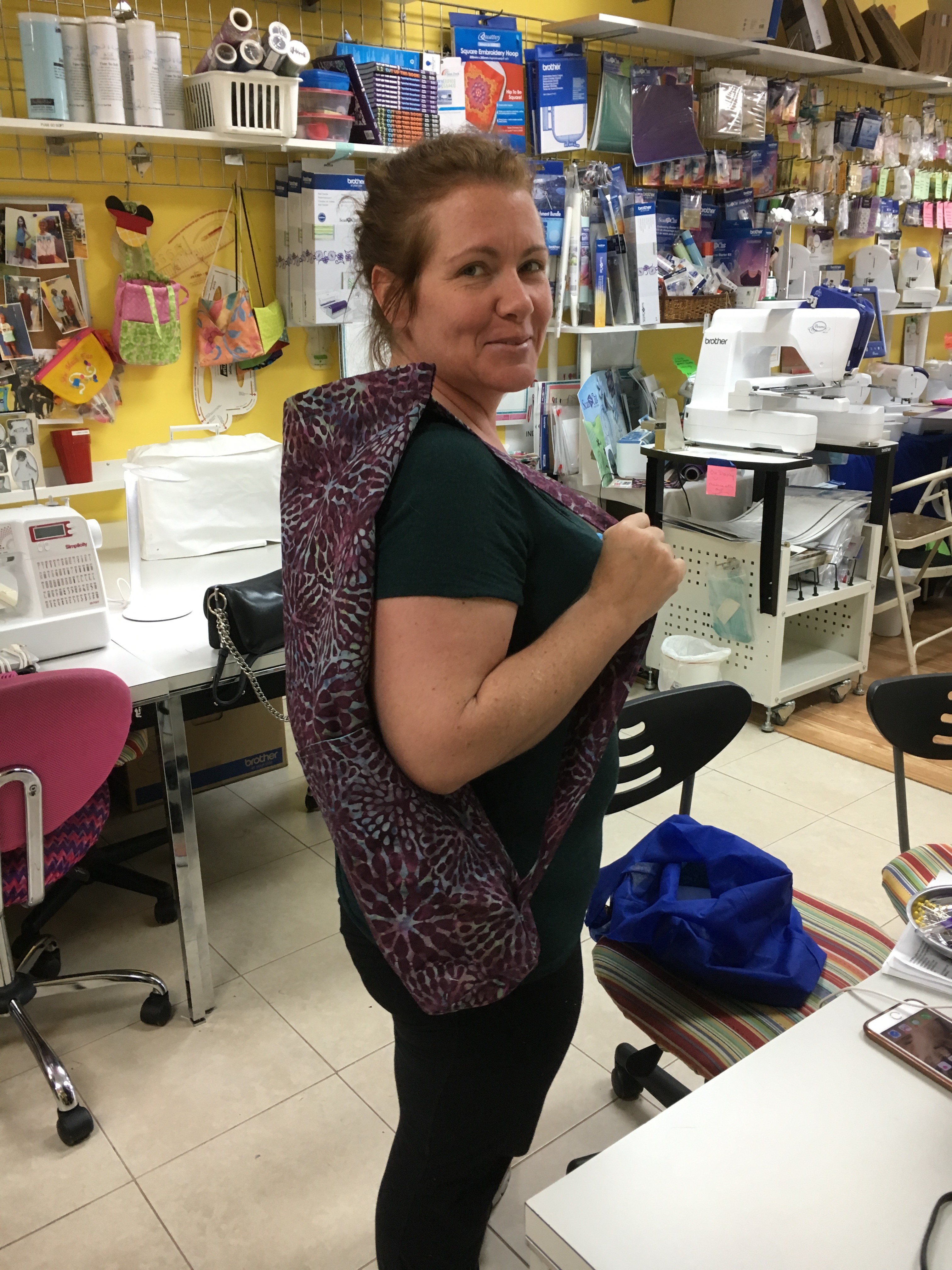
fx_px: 1063
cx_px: 476
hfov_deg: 48.2
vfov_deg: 61.7
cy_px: 635
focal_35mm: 29
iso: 100
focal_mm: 4.15
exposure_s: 1/30
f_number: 2.2
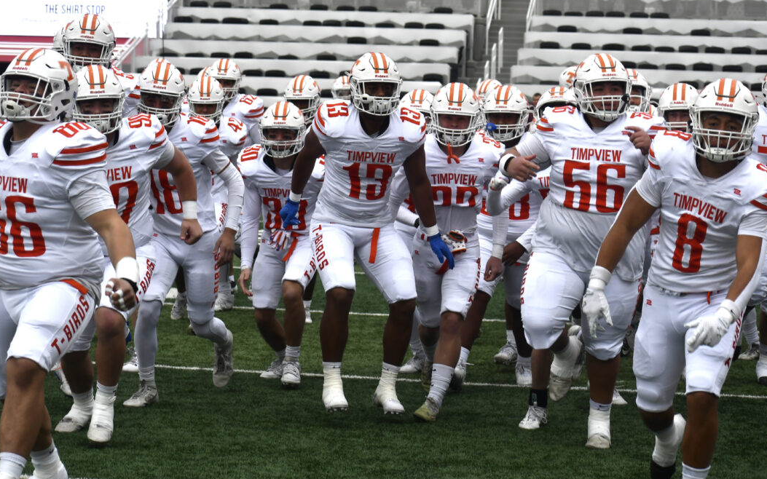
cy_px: 205
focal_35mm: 122
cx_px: 363
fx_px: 2550
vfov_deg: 10.7
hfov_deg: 17.1
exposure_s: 1/1600
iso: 400
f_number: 5.6
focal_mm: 70
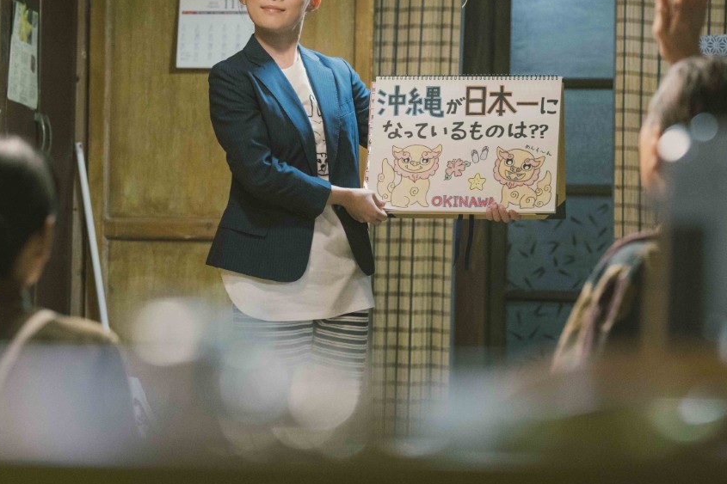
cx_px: 280
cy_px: 173
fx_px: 3331
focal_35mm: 165
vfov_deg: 8.3
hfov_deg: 12.4
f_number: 4
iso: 3200
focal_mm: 121
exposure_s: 1/125
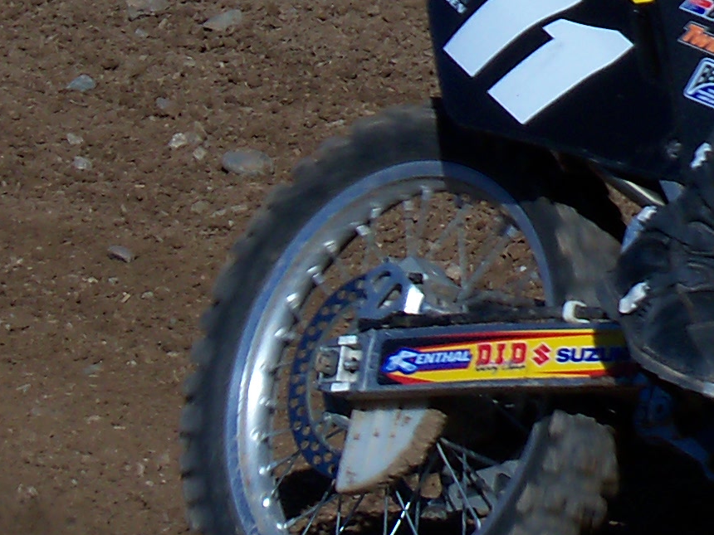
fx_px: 6126
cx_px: 914
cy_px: -378
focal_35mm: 297
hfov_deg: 6.6
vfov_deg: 5.0
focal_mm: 12.3
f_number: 7.3
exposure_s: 1/1600
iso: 64
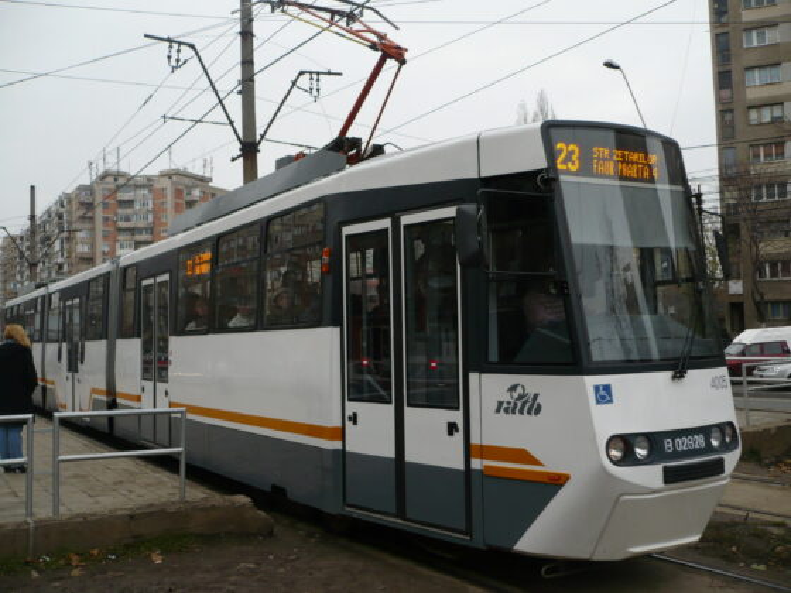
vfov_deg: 40.7
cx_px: 396
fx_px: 800
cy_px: 296
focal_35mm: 35
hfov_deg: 52.6
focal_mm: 5.8
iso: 100
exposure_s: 1/320
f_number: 2.8
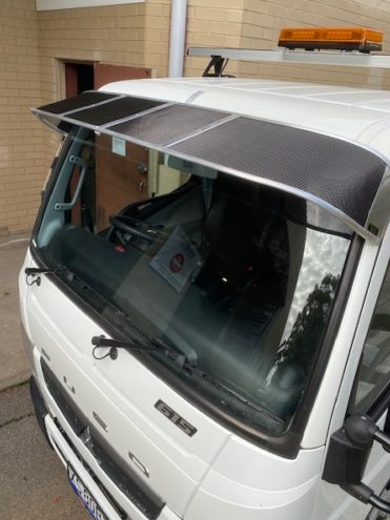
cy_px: 253
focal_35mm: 28
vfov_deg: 63.4
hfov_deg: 49.7
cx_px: 193
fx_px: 421
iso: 32
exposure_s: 1/685
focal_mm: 4.25
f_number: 1.8
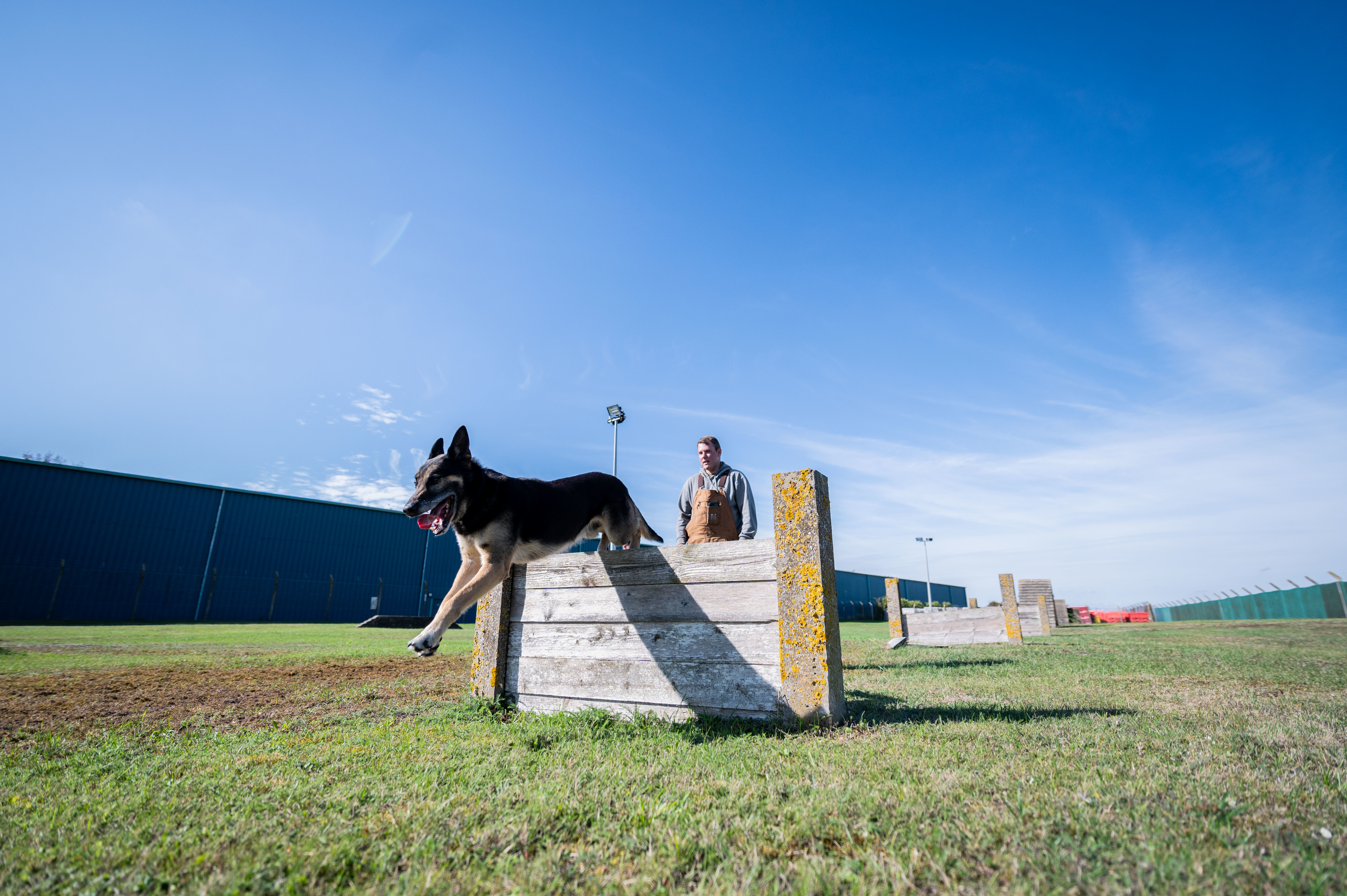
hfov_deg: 96.8
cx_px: 674
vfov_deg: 73.7
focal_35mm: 16
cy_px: 448
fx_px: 598
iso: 400
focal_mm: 16
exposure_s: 1/8000
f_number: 2.8
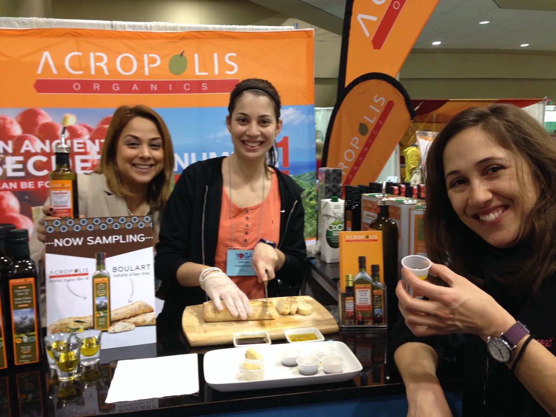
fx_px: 530
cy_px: 208
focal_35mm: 33
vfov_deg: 42.9
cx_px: 278
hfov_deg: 55.4
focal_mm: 4.12
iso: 125
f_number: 2.4
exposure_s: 1/20
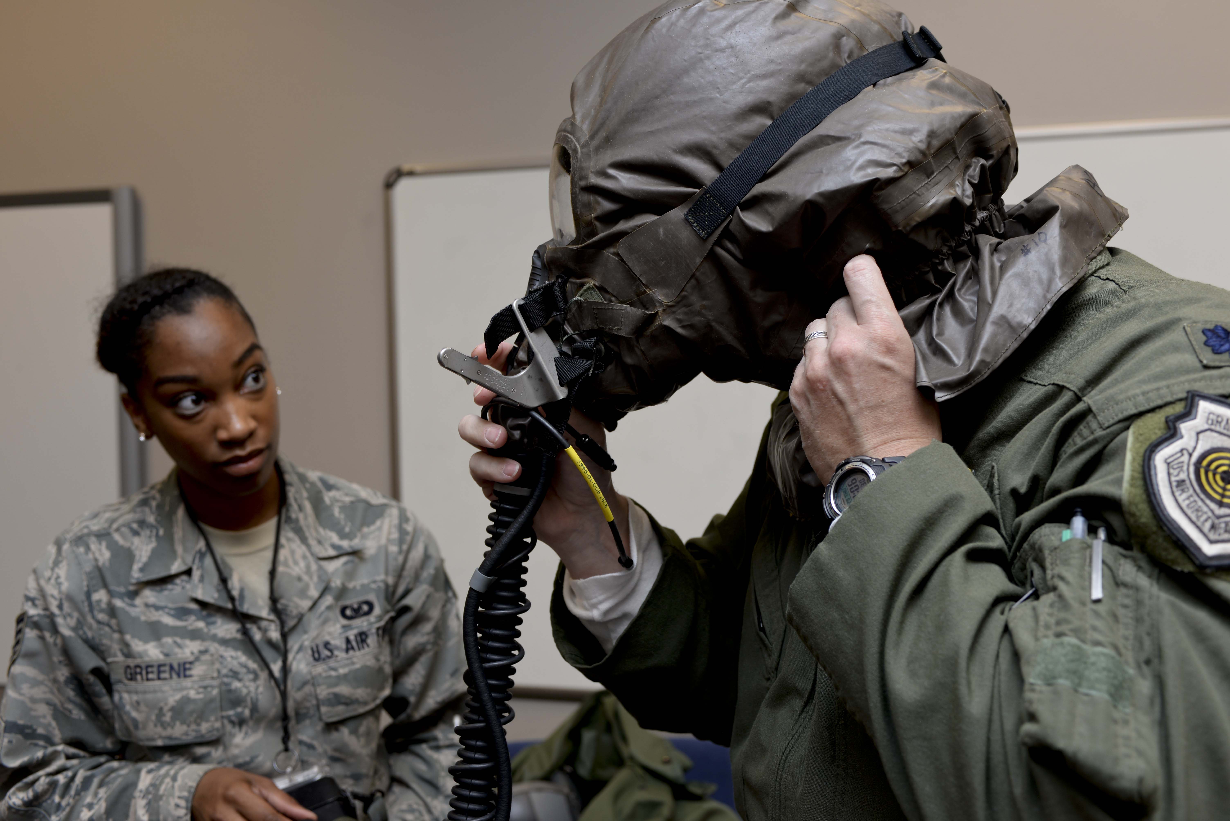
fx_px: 1367
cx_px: 615
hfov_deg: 48.4
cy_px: 410
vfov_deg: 33.4
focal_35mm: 40
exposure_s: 1/100
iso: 250
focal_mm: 40
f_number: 5.6
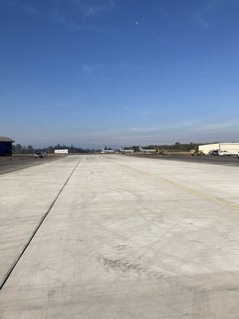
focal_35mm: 28
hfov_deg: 49.7
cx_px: 120
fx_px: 258
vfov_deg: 63.4
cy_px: 160
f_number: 1.8
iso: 20
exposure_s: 1/3436
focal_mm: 3.99
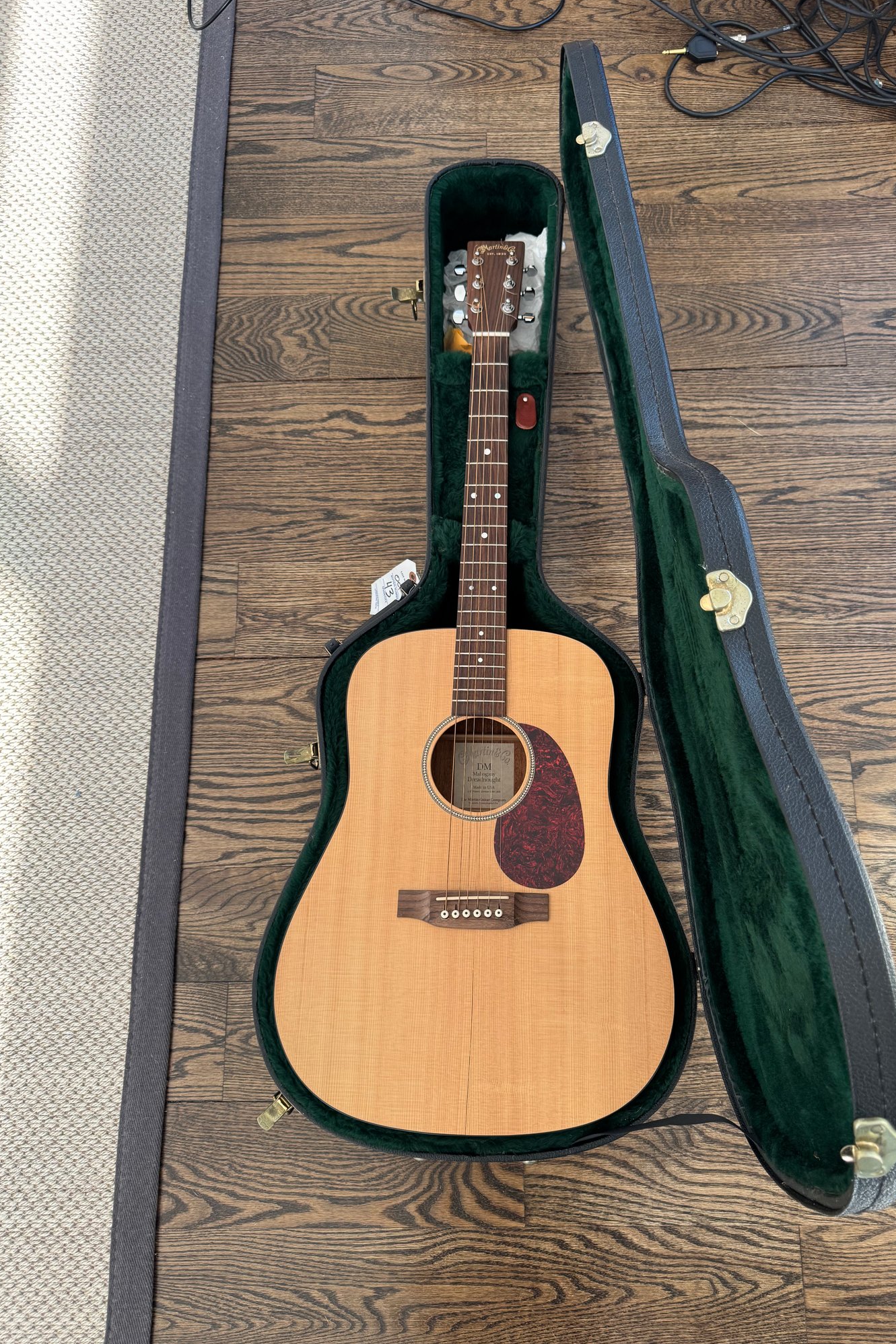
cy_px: 672
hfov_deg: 51.2
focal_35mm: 25
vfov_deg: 71.5
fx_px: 933
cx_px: 489
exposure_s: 1/121
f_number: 1.78
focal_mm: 6.76
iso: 125
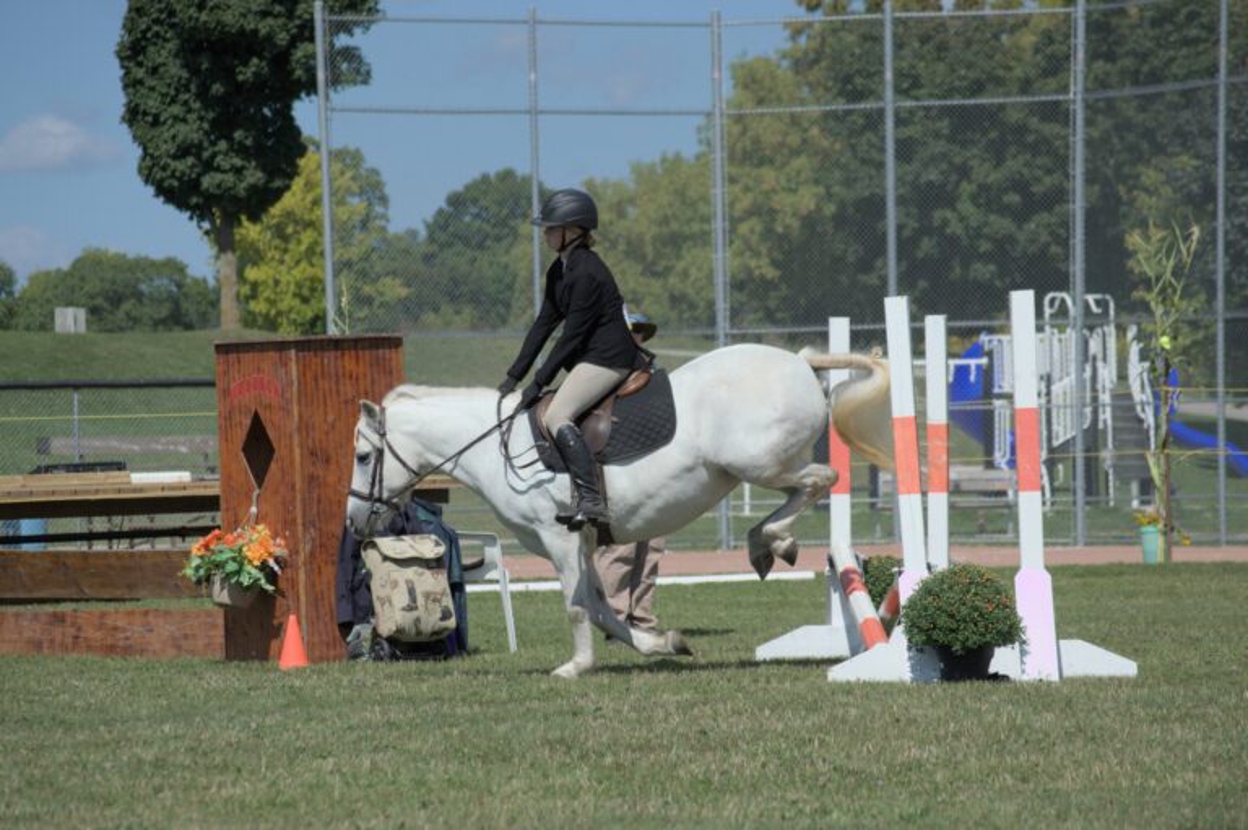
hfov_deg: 11.8
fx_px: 6028
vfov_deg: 7.9
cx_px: 624
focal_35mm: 174
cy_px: 415
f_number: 7.1
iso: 400
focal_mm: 116
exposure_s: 1/2000
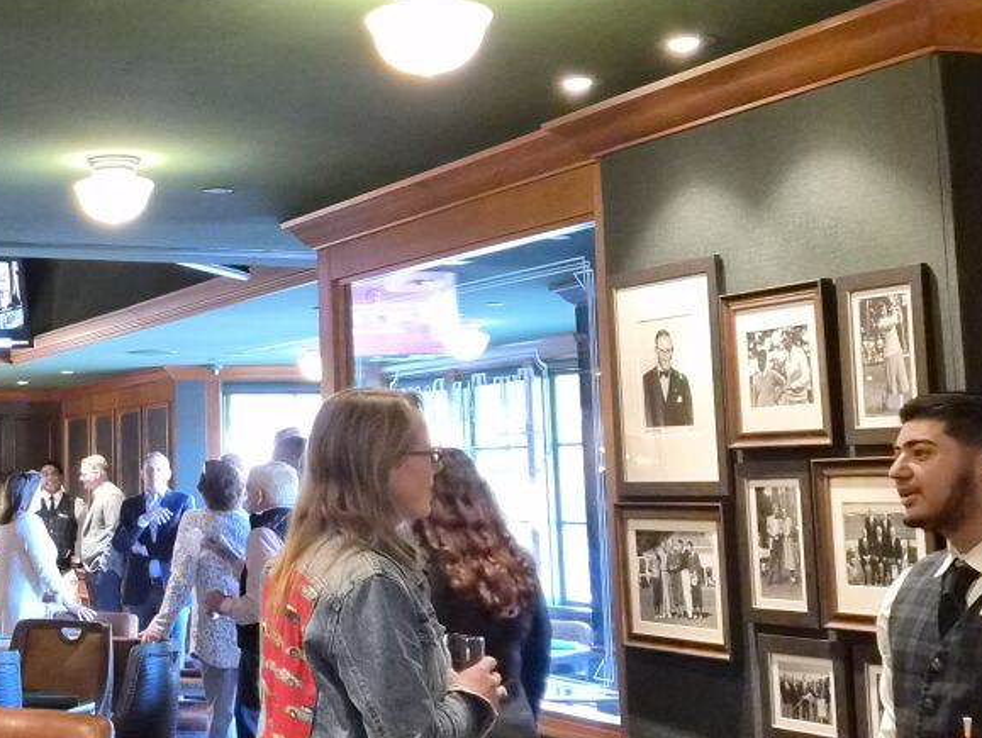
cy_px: 221
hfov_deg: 27.1
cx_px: -80
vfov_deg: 22.1
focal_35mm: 66
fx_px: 1873
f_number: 1.8
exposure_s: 1/120
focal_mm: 5.4
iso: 2000
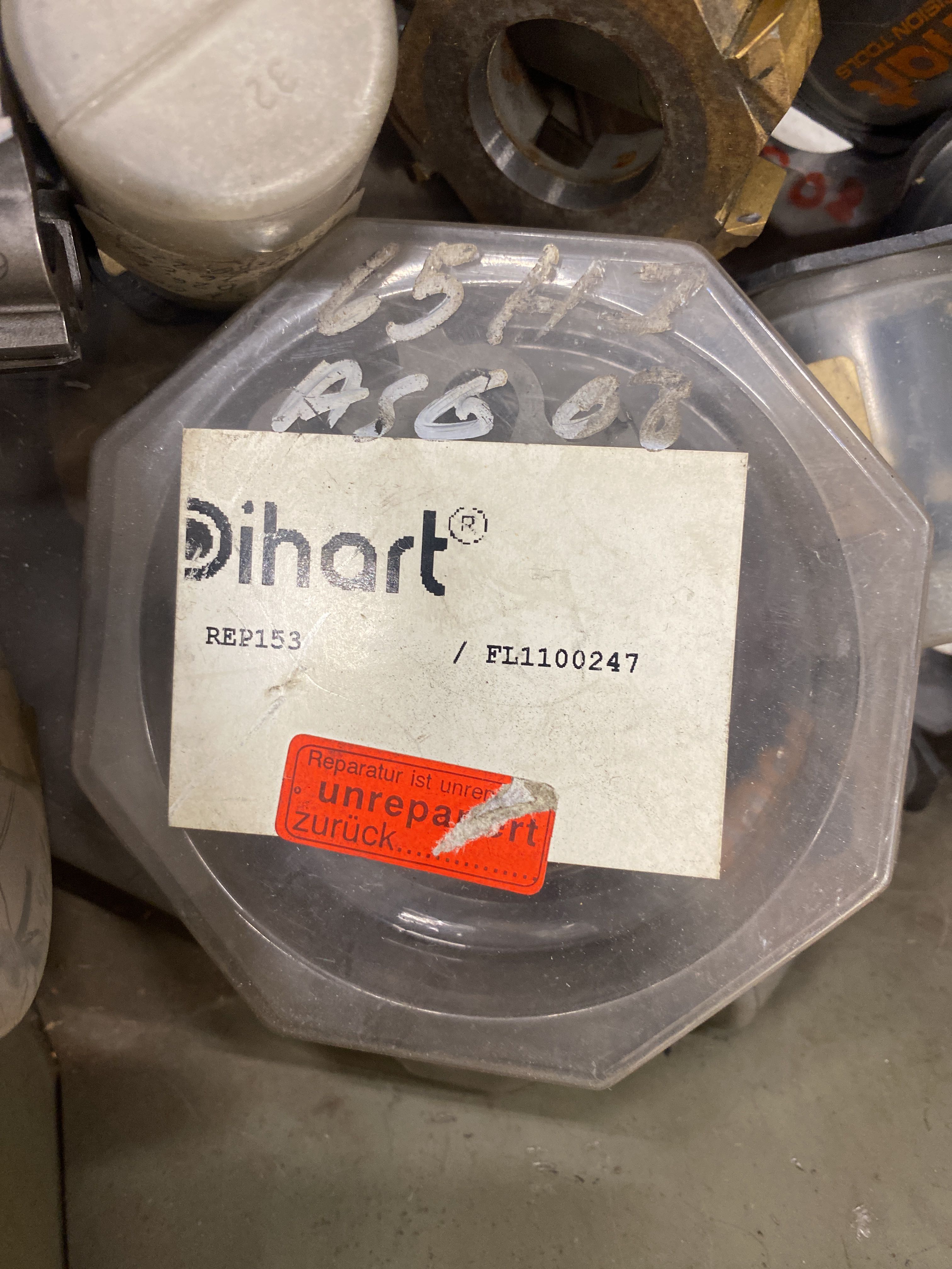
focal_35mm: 26
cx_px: 476
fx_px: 953
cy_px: 634
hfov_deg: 53.1
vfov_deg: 67.3
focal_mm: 4.25
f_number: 1.8
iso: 125
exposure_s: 1/73
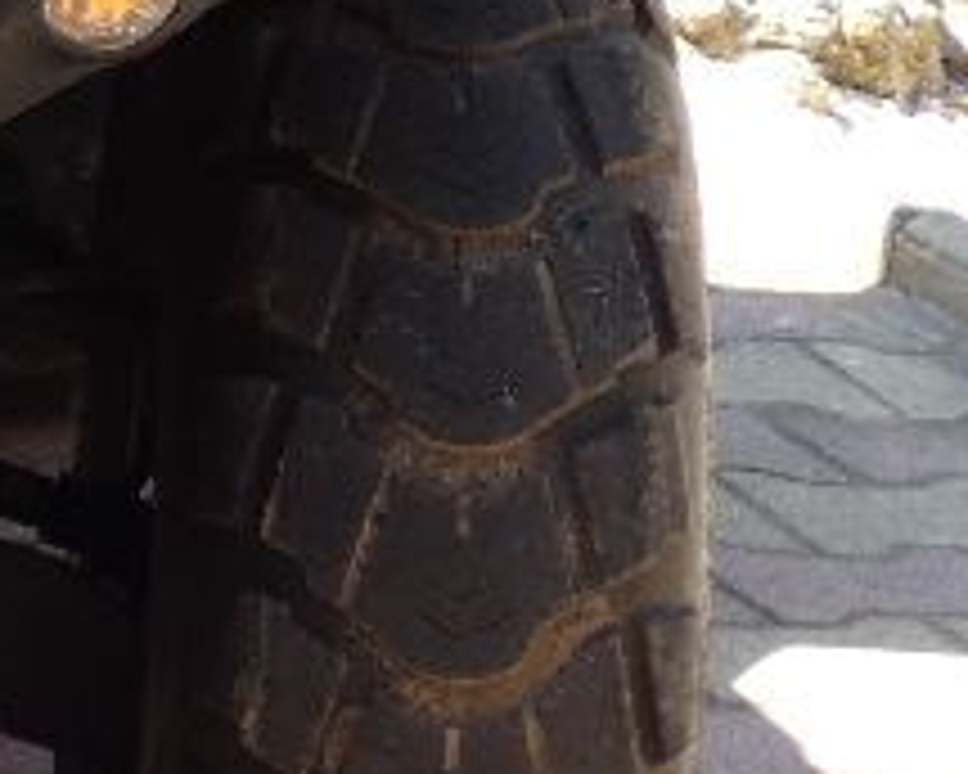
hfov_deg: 9.5
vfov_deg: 8.0
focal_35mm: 192
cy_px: -27
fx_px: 5501
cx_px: -918
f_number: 3.4
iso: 80
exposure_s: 1/160
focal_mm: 6
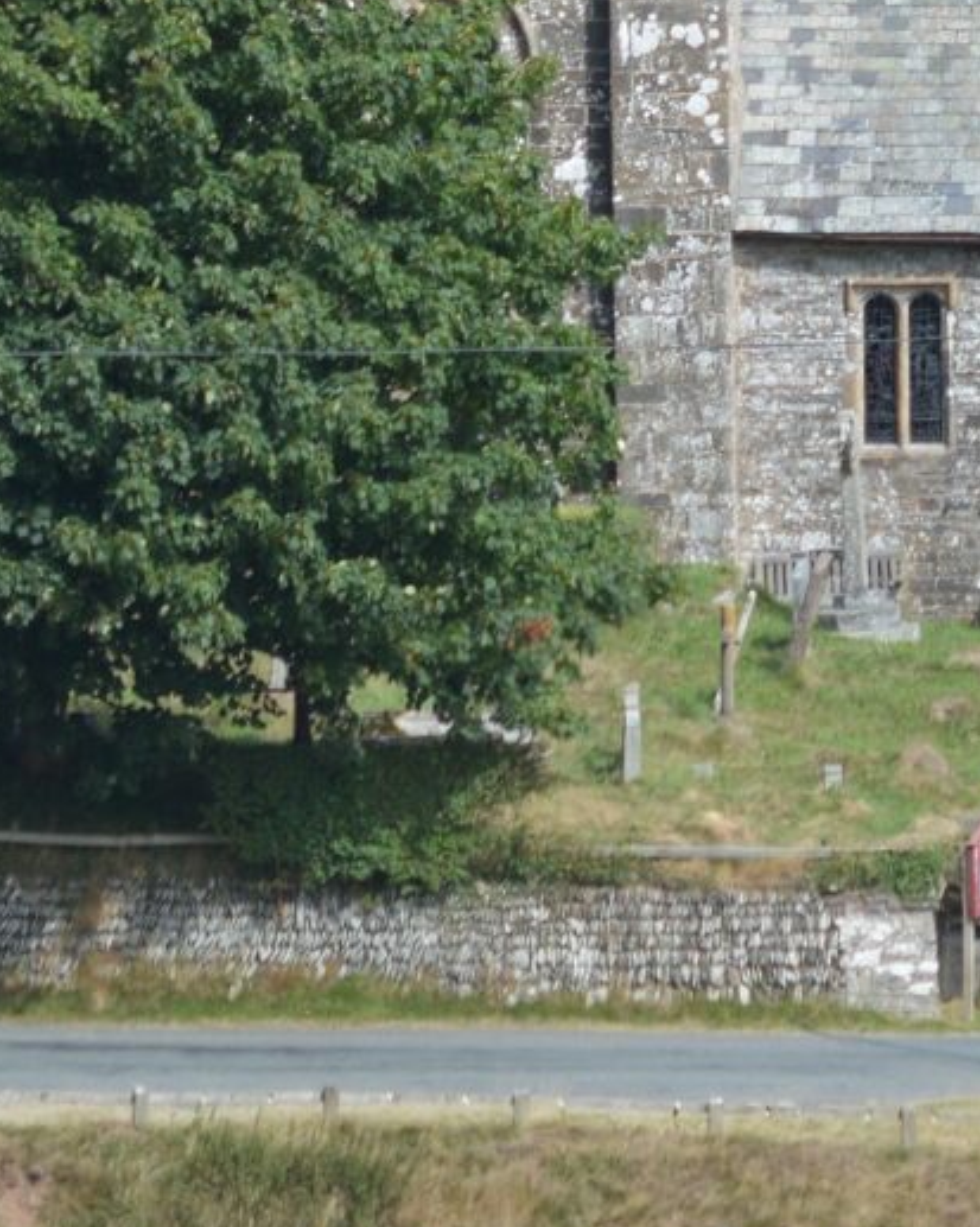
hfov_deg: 1.6
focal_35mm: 948
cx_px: 1236
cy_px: -164
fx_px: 34400
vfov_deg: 2.0
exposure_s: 1/500
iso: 140
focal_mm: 170
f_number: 5.6
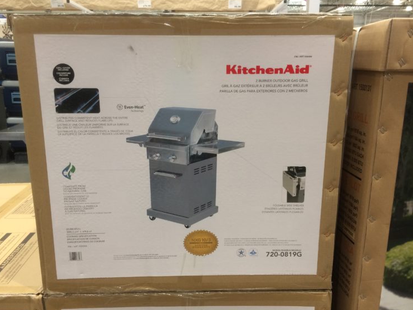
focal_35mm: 30
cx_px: 202
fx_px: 358
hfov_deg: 59.9
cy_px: 152
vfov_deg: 46.8
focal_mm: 4.15
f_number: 2.2
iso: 100
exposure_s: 1/30
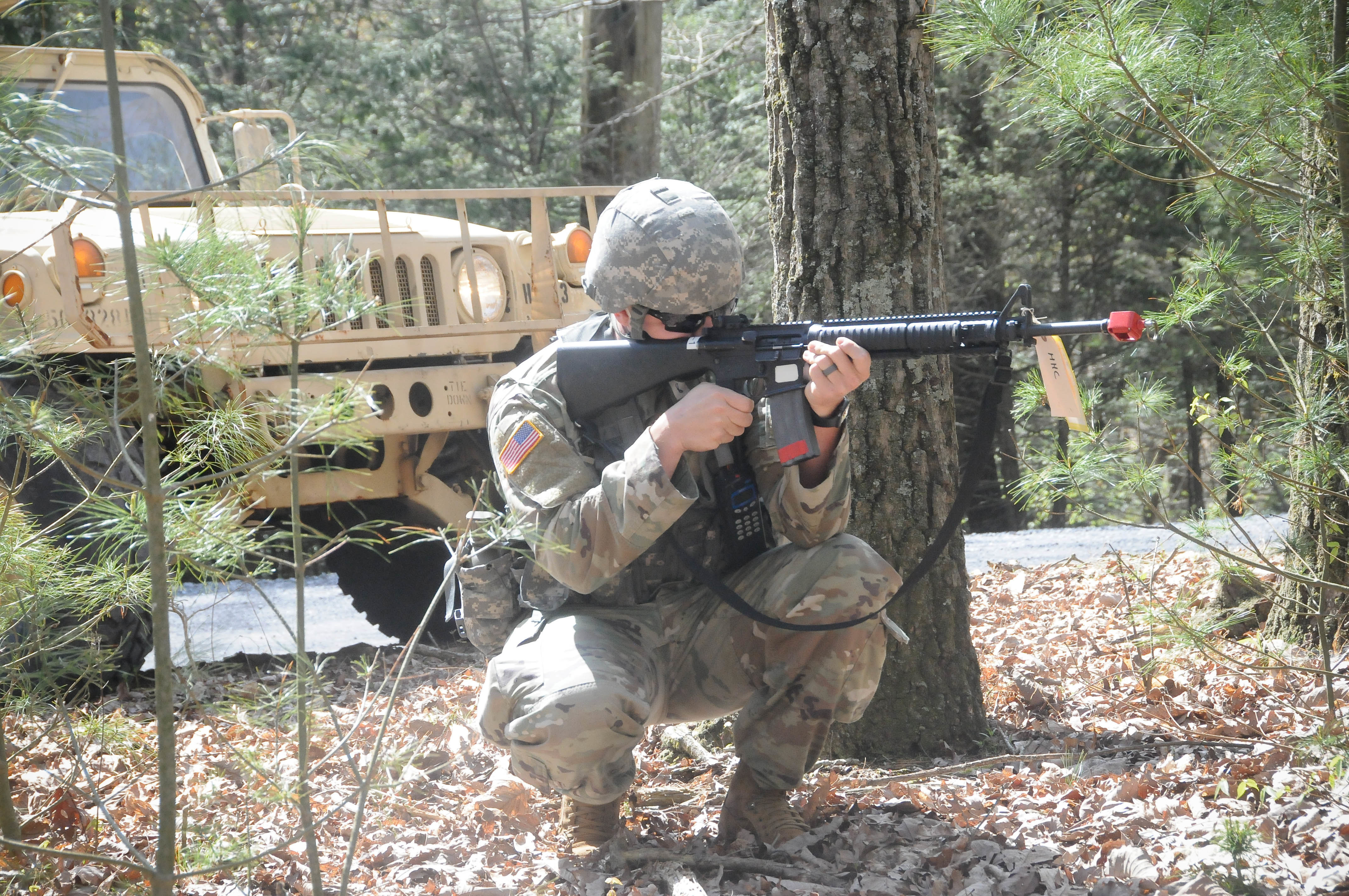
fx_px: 4491
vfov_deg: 11.4
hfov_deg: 17.1
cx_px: 674
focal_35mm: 120
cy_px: 448
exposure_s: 1/500
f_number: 11
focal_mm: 80
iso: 1600
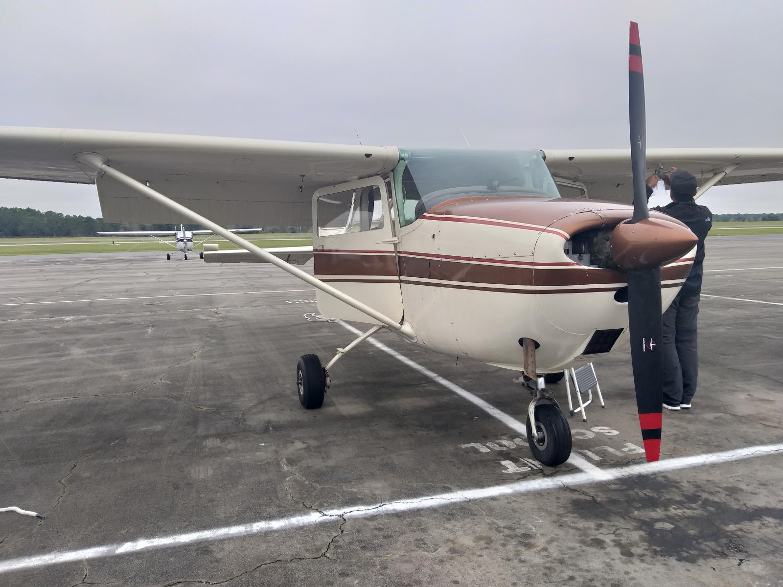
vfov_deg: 53.1
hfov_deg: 67.3
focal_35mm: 26
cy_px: 294
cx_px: 392
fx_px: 588
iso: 40
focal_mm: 3.93
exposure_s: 1/254
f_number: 1.7
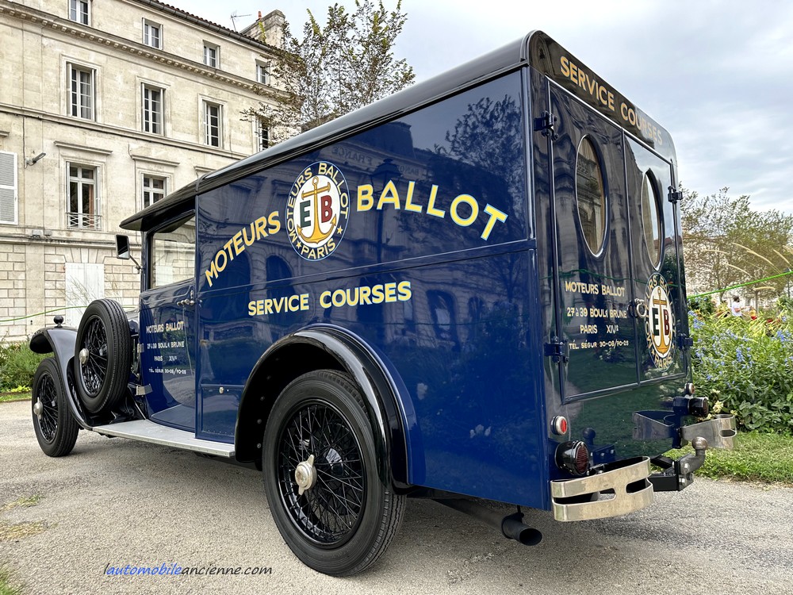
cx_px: 396
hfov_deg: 71.6
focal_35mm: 24
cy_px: 298
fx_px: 550
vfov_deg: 56.8
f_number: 1.78
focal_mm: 6.86
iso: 64
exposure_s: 1/242
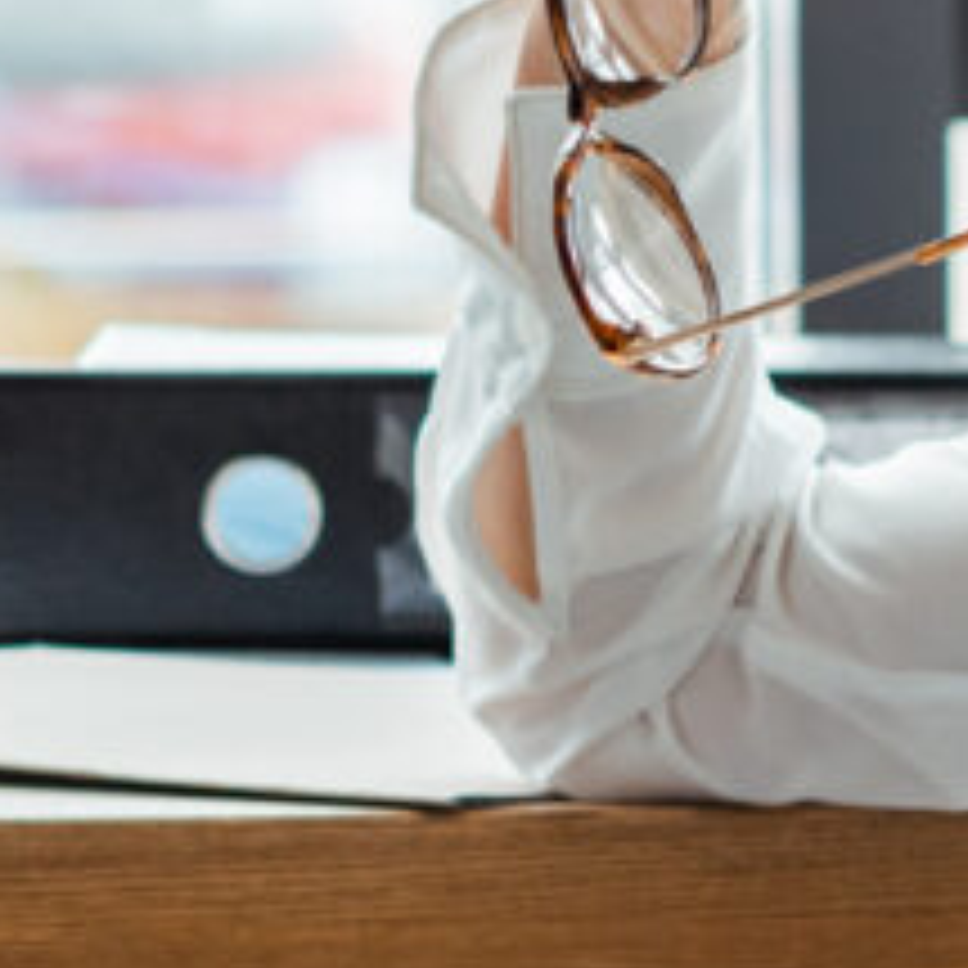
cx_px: -887
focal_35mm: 516
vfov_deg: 3.4
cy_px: 308
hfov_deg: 3.4
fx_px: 16325
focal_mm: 85
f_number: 3.5
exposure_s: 1/125
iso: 200
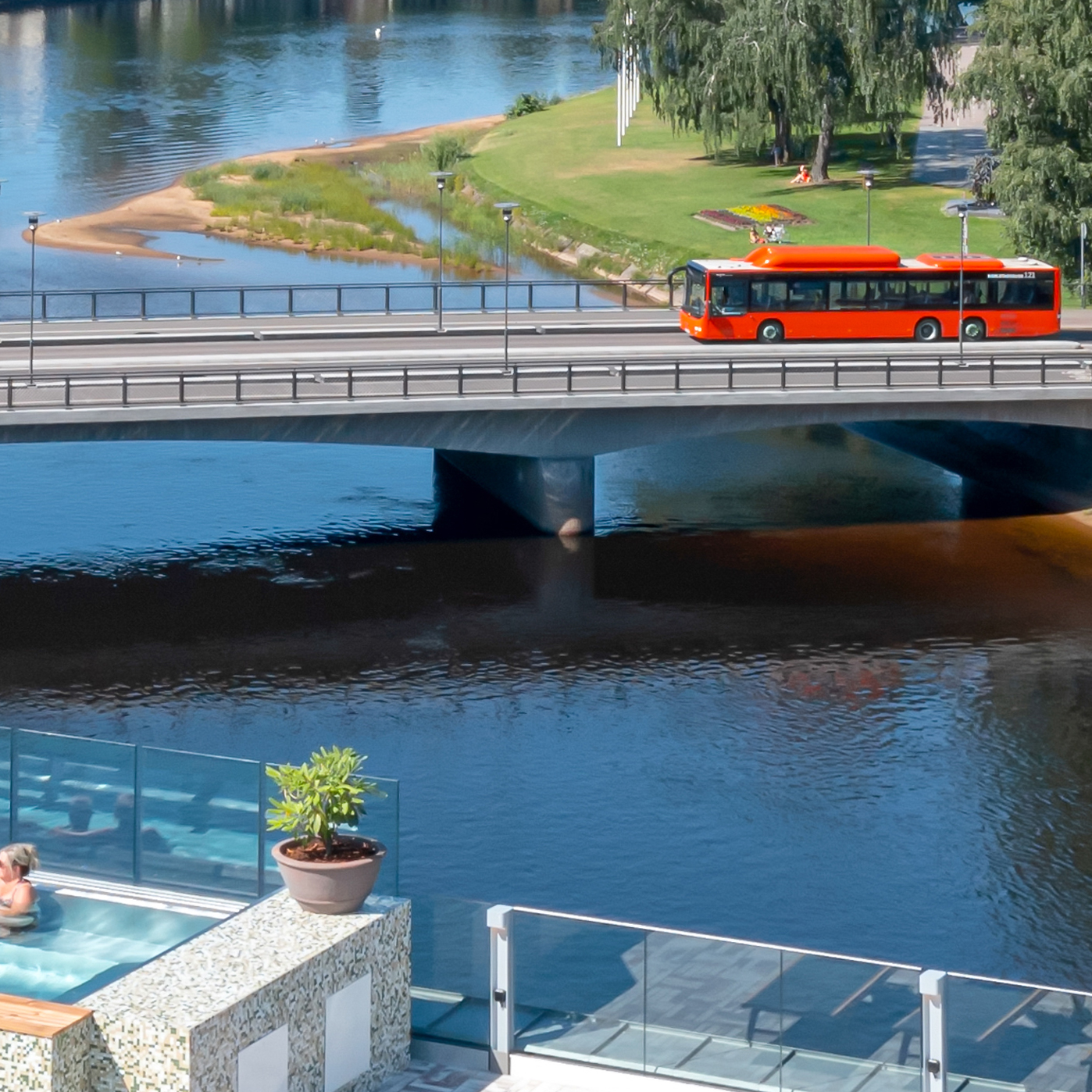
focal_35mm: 93
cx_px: 426
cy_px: 758
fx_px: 3319
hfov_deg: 18.7
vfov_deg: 18.6
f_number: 5.6
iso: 100
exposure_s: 1/500
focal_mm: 10.26
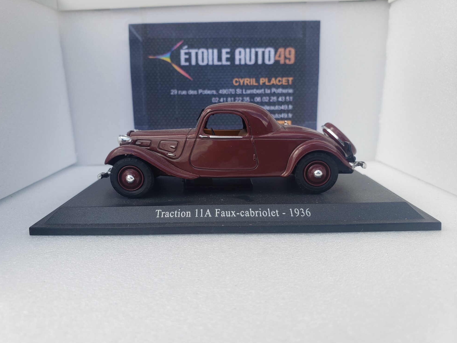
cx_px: 220
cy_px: 171
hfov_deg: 65.3
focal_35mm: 27
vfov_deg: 51.4
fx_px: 356
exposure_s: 1/486
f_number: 2.4
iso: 50
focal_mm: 4.3
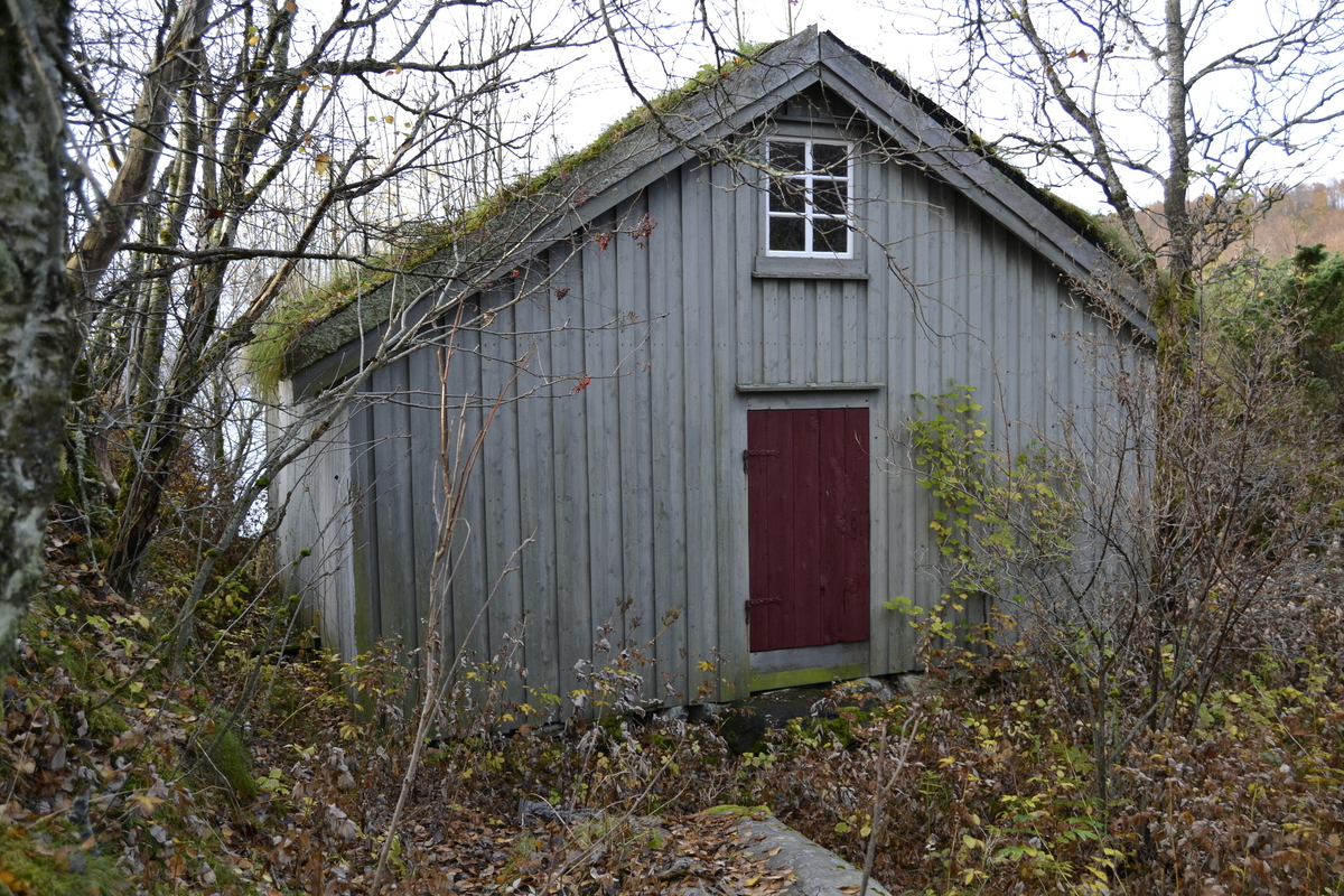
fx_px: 1120
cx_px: 672
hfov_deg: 61.9
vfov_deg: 43.6
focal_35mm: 30
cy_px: 448
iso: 220
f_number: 5.6
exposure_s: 1/125
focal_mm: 20
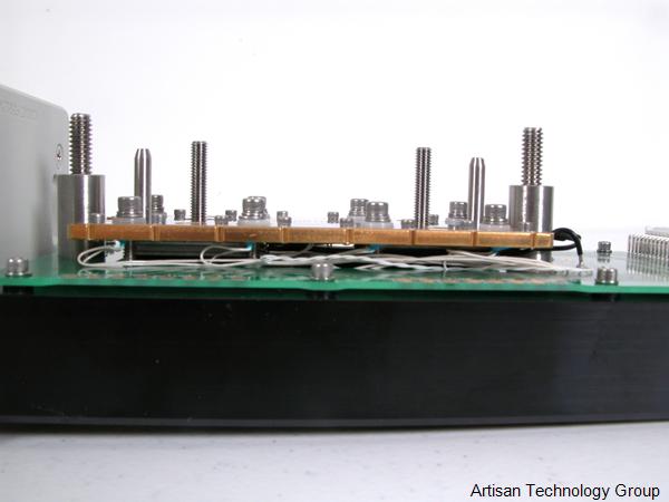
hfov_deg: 52.6
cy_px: 251
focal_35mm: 35
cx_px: 334
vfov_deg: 40.7
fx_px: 676
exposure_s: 1/1000
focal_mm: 8.9
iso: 100
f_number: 8
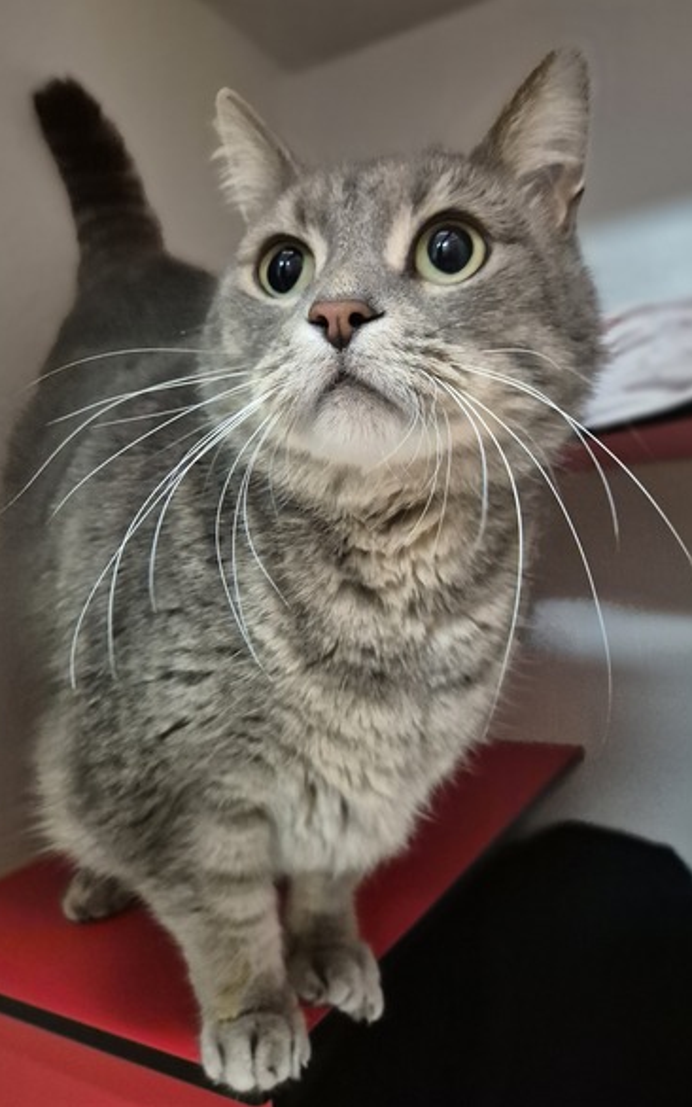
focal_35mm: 25
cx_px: 340
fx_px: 754
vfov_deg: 72.5
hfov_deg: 49.3
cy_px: 547
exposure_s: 1/100
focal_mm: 5.4
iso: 1600
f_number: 1.8
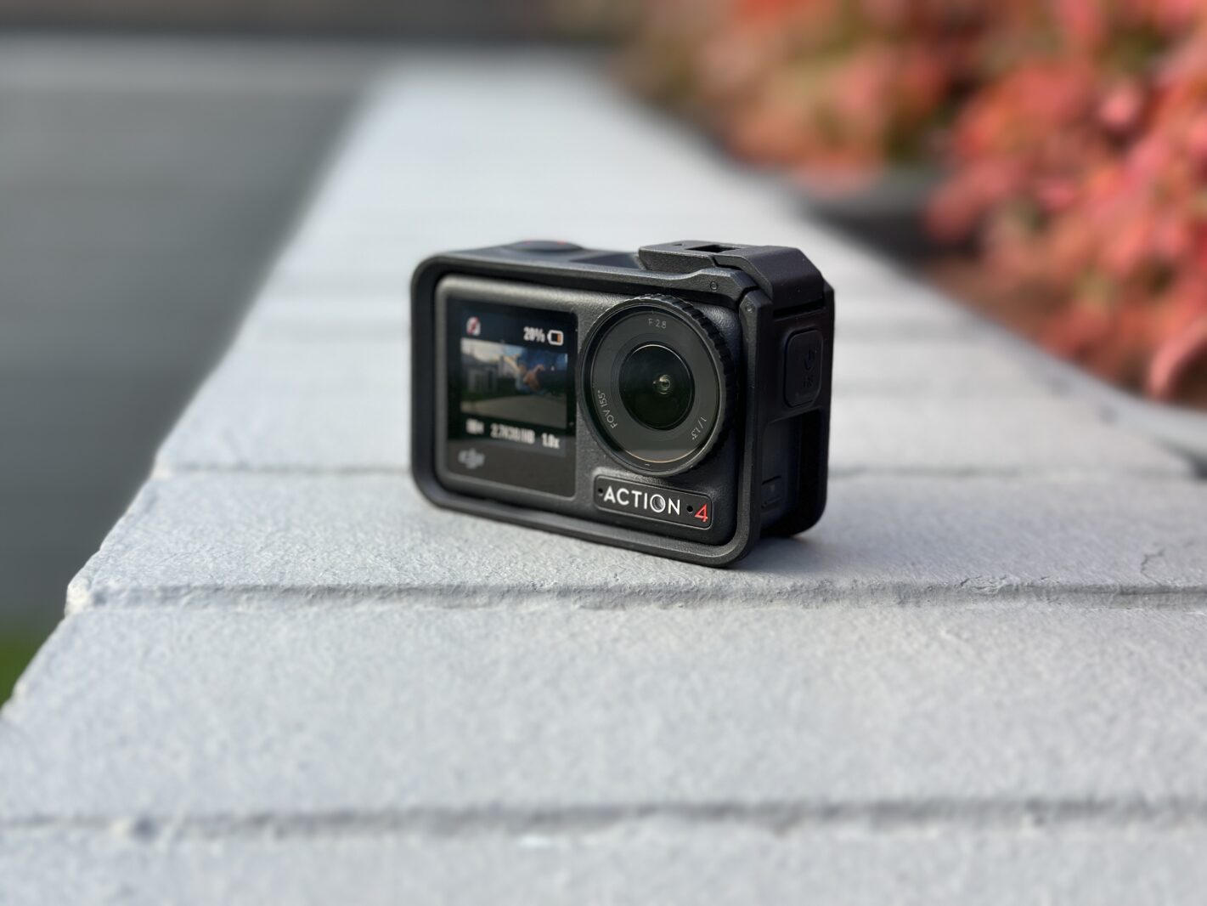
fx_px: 1674
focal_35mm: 48
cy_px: 453
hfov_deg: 39.7
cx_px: 604
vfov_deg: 30.3
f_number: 1.78
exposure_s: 1/302
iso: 80
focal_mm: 6.86
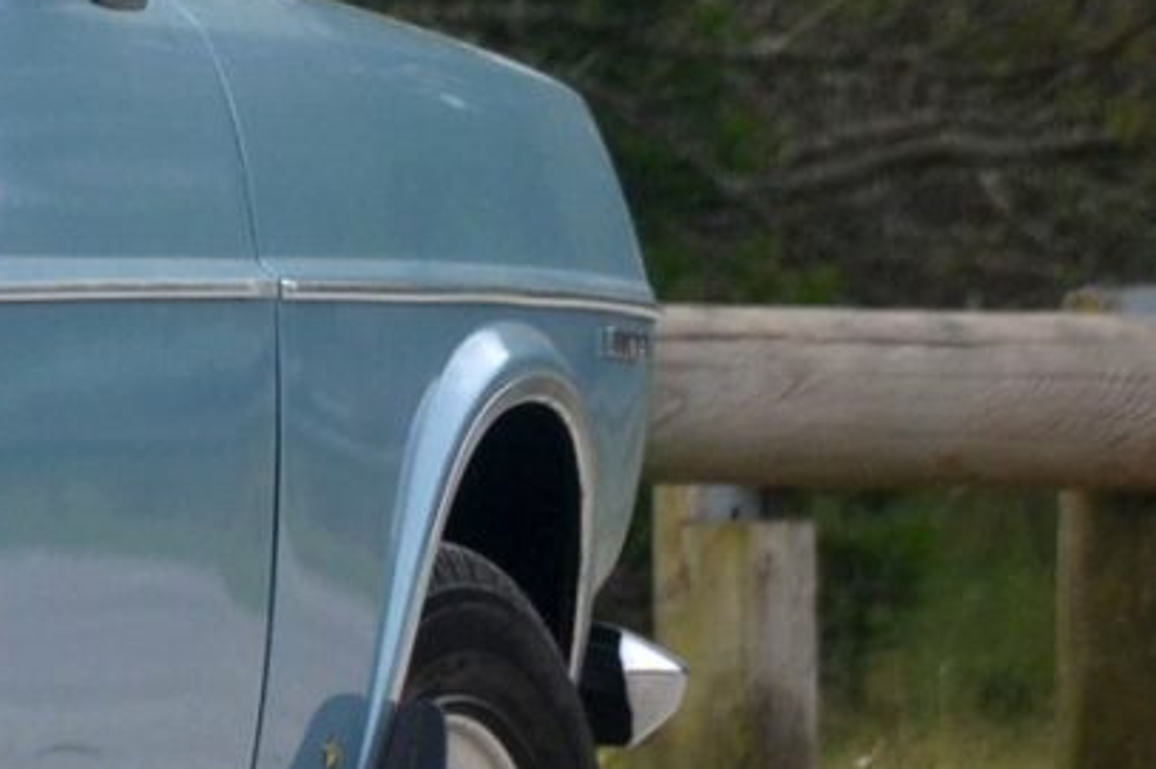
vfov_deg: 2.0
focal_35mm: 694
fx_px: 22275
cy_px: 152
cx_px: -1446
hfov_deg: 2.9
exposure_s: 1/640
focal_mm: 92
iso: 400
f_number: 5.6
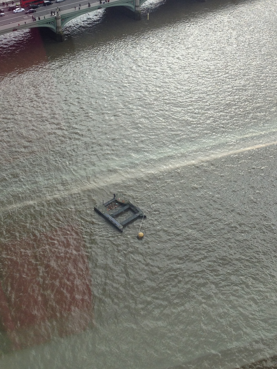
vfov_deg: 29.7
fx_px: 672
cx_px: 153
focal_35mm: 63
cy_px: 53
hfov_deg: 23.3
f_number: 2.4
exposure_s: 1/511
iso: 50
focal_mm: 4.28
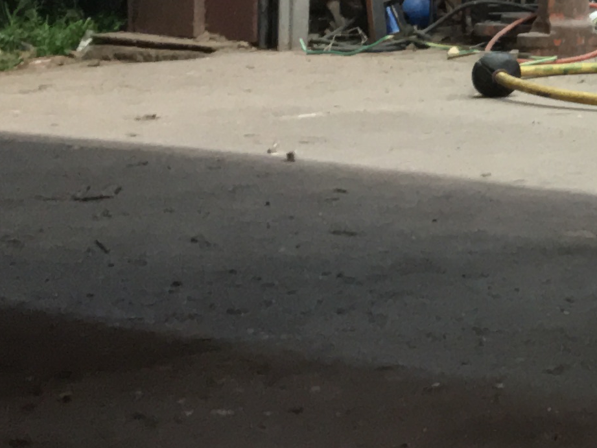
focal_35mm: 127
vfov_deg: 11.2
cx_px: 1123
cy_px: -207
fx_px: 2191
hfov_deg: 13.6
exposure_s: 1/16
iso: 100
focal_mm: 4.15
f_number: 2.2
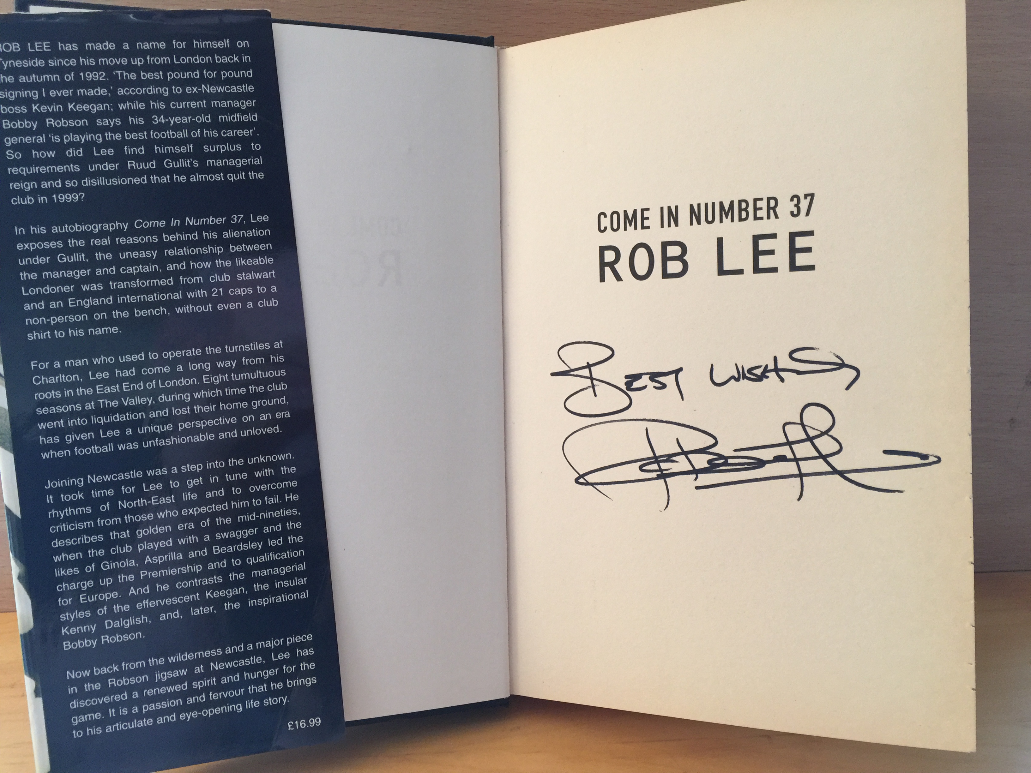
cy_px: 386
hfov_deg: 61.7
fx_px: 864
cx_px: 516
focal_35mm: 29
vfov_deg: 48.2
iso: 100
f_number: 2.2
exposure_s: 1/17
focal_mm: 4.15
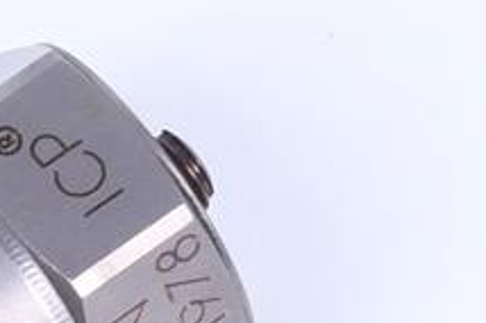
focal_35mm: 143
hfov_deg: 14.1
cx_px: -20
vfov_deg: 9.5
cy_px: 338
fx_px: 1928
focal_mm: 34
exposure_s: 1/200
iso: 200
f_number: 14
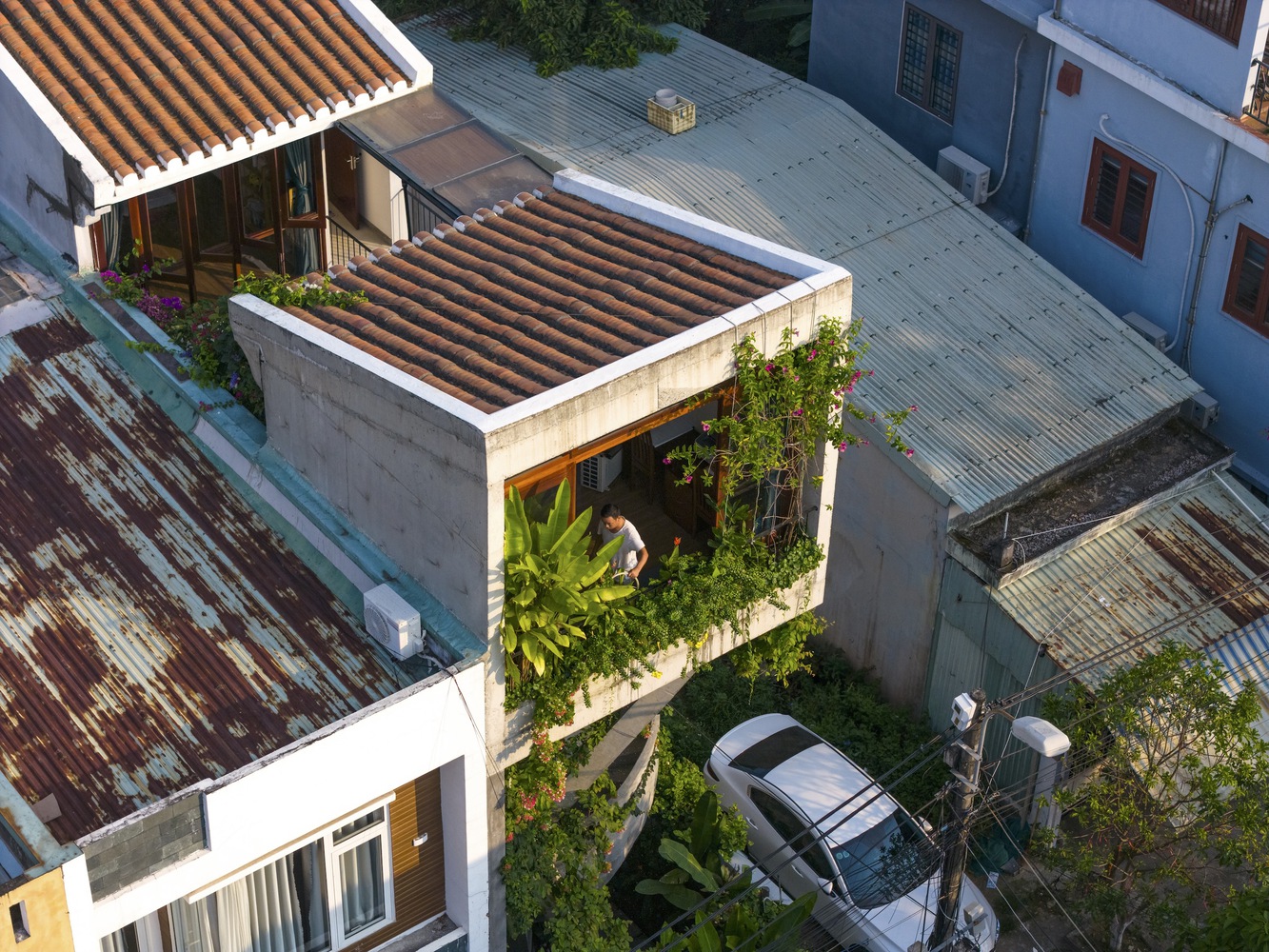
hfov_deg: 27.8
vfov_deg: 21.0
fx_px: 2566
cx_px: 634
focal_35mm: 70
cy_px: 476
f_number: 2.8
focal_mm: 19.35
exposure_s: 1/1600
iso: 180
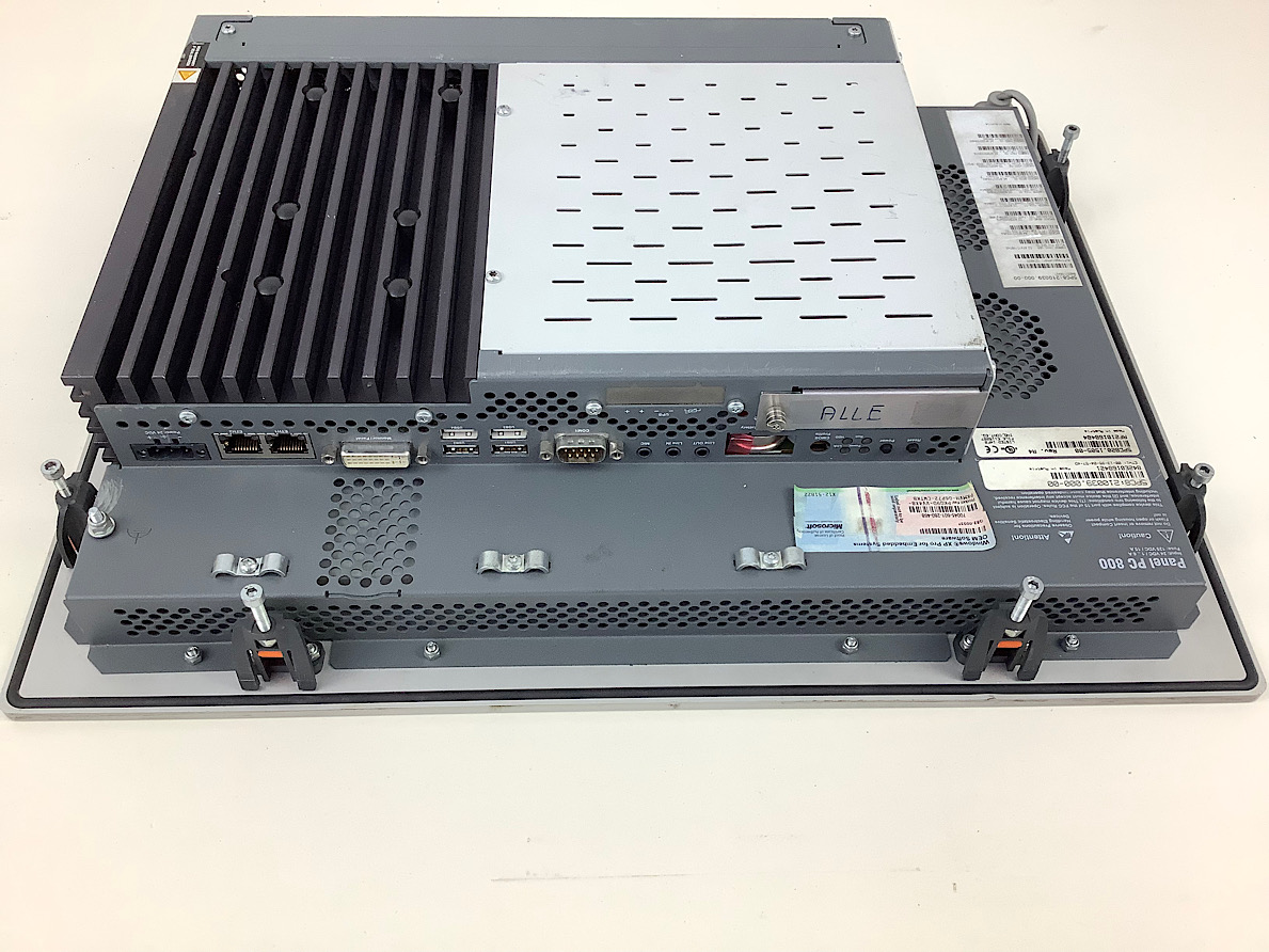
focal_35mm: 31
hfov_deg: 58.3
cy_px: 476
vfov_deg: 45.4
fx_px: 1137
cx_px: 634
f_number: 2.4
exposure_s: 1/50
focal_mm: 3.3
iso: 80
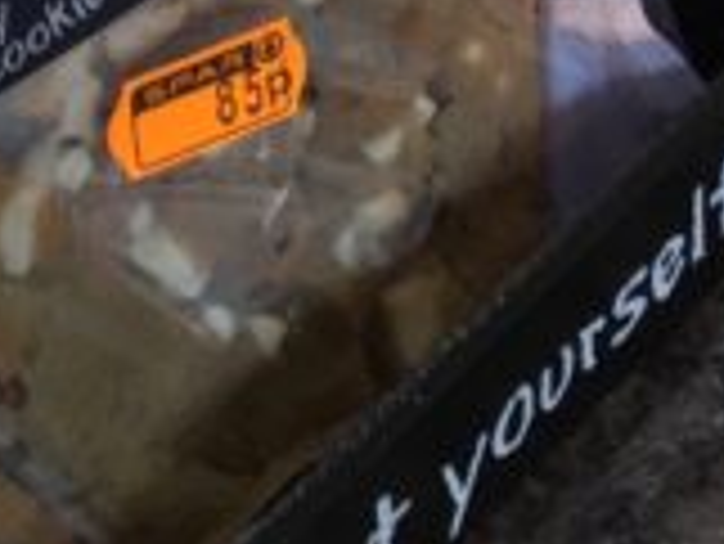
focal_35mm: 184
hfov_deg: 10.2
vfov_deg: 7.3
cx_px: 1295
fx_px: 3851
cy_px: -1034
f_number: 2.2
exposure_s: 1/33
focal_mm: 4.15
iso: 50
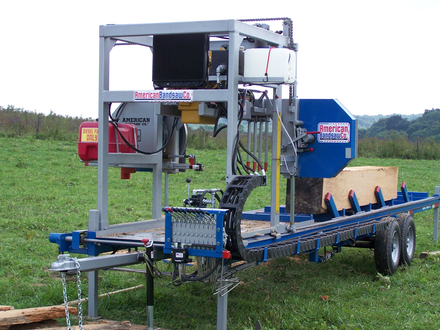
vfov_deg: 19.9
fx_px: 941
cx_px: 237
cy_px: 156
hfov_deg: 26.3
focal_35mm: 74
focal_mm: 11.1
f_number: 3.2
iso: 64
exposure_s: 1/320
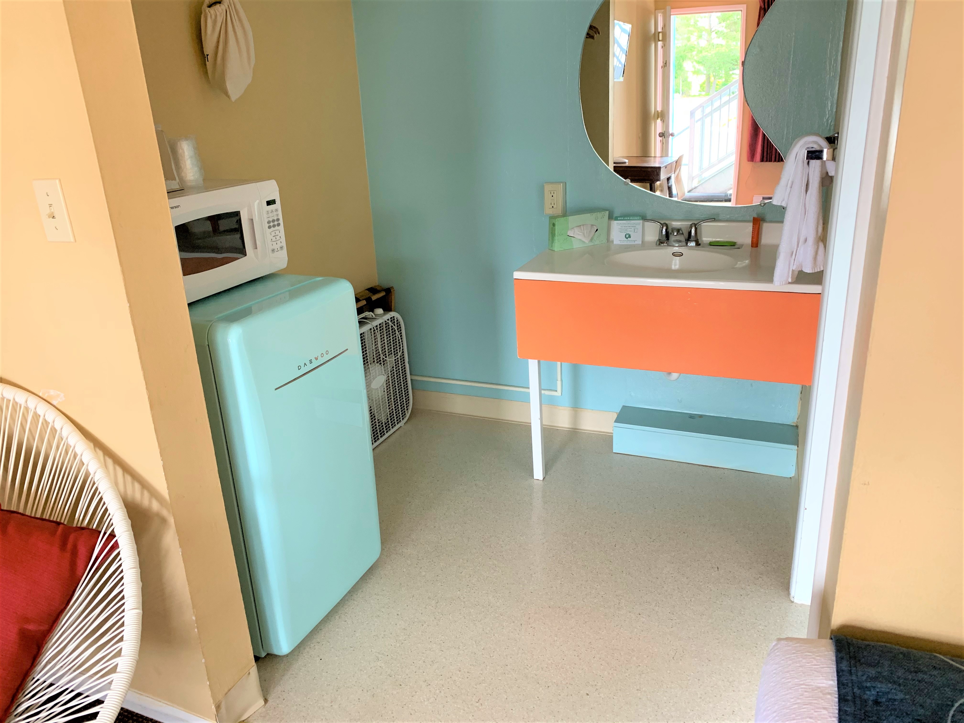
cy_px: 362
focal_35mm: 26
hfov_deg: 67.3
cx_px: 482
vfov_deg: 53.1
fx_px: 724
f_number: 1.8
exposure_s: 1/60
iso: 160
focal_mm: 4.25
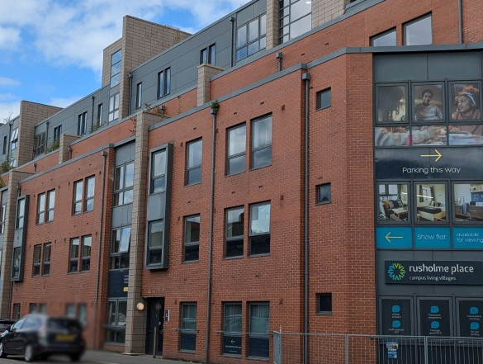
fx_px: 685
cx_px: 263
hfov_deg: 38.8
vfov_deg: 29.7
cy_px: 201
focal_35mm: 49
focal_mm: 6.81
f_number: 1.85
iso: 48
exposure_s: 1/1770
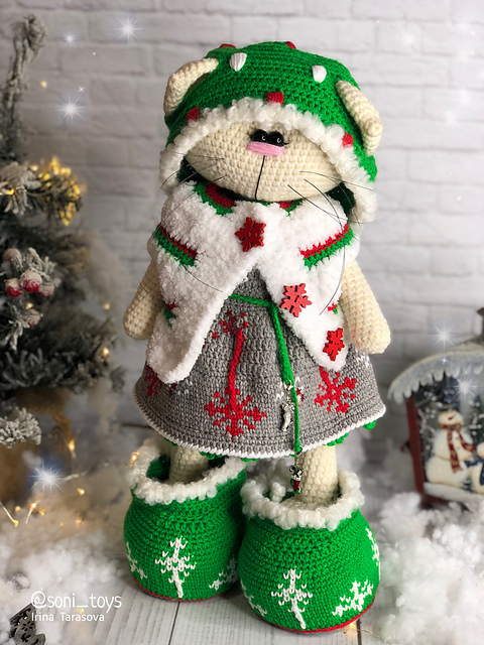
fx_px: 969
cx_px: 242
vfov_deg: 36.8
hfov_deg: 28.0
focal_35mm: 52
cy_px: 322
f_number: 2.4
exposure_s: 1/50
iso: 16
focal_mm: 6
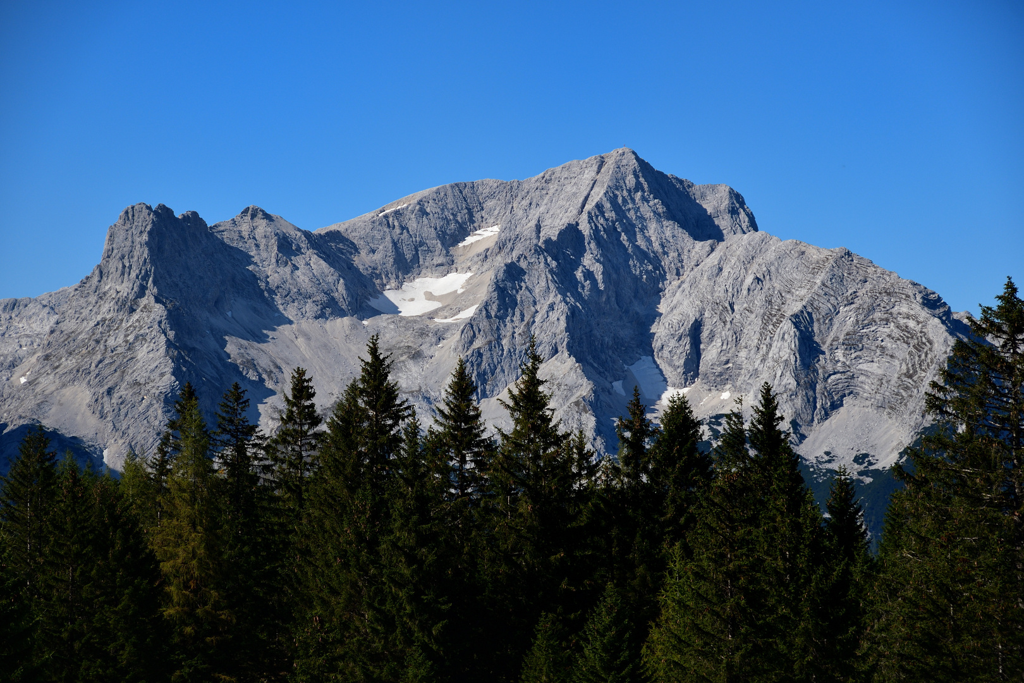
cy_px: 342
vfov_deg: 11.4
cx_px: 512
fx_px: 3413
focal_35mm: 120
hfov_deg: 17.1
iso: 100
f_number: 5.3
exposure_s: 1/1000
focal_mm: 80
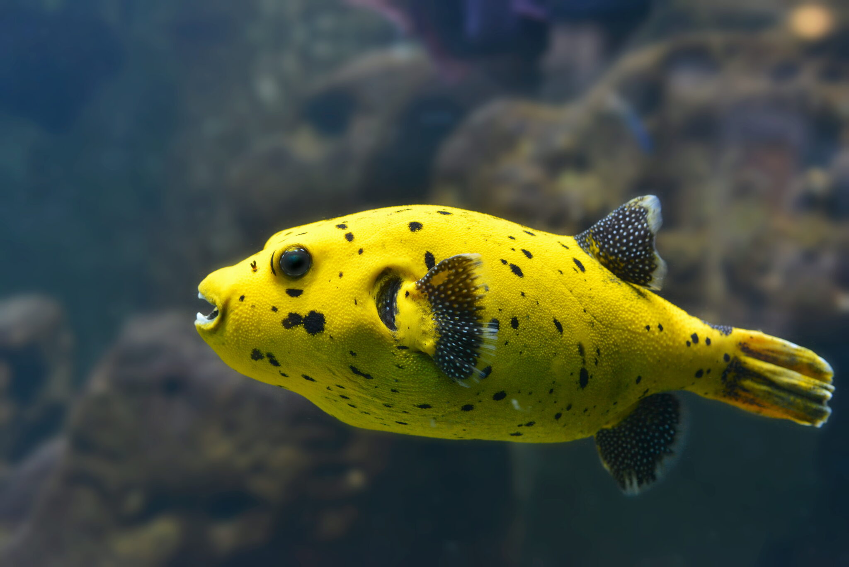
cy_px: 284
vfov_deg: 27.0
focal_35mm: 50
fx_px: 1180
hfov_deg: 39.6
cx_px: 424
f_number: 3.5
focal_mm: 50
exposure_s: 1/125
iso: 1250
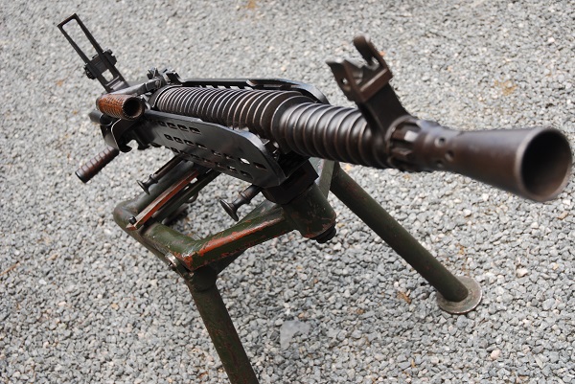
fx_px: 695
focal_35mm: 44
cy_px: 192
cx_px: 288
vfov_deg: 30.9
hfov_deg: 44.9
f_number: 5.6
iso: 160
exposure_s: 1/125
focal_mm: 29
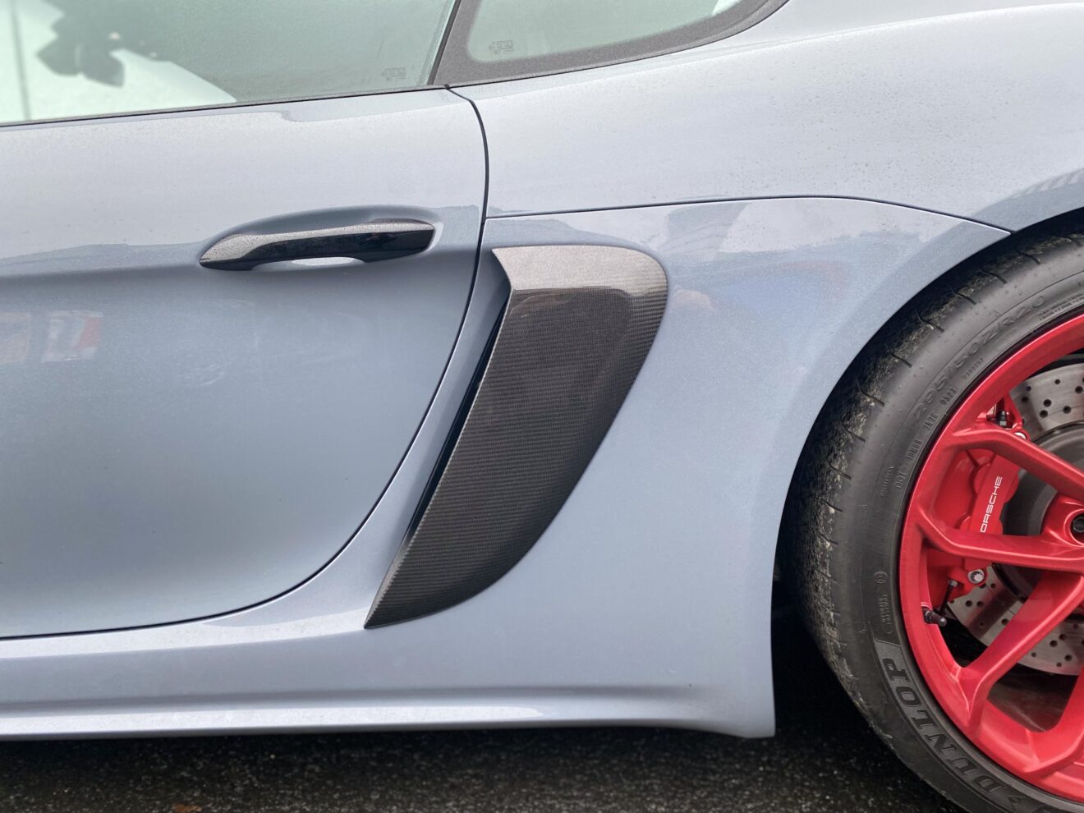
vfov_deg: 53.1
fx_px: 814
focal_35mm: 26
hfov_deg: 67.3
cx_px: 542
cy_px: 406
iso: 125
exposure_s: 1/73
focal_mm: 4.25
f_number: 1.8
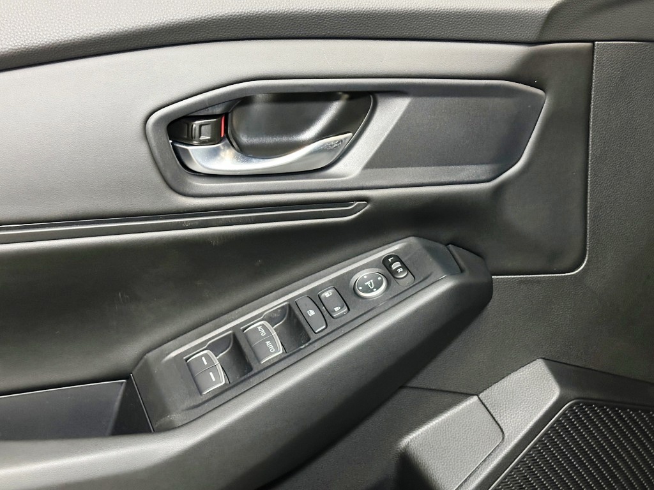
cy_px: 245
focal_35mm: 48
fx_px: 907
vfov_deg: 30.3
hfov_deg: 39.7
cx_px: 327
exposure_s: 1/30
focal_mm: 6.86
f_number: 1.78
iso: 640
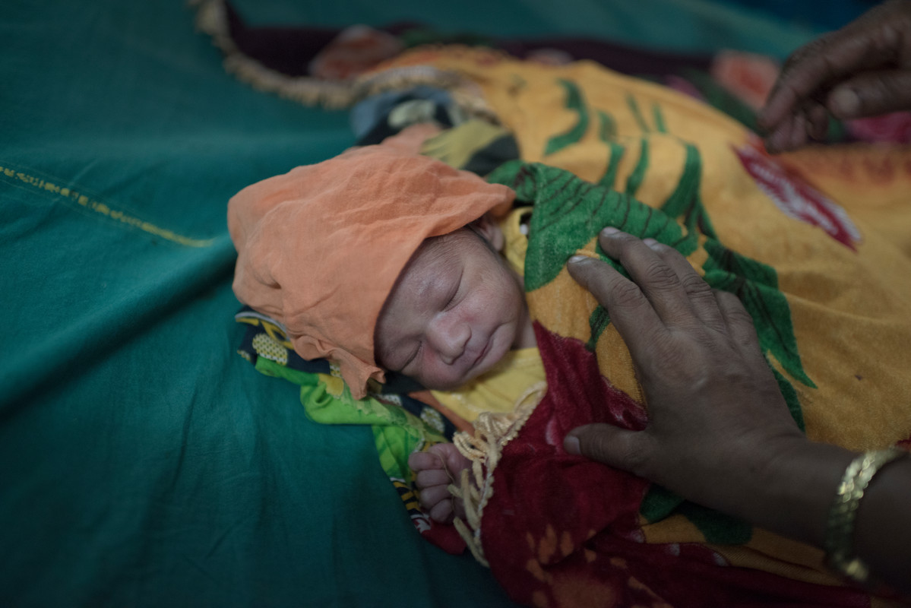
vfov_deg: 37.9
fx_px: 886
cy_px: 304
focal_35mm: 35
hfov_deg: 54.4
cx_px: 456
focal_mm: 35
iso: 1600
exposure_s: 1/125
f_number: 1.4
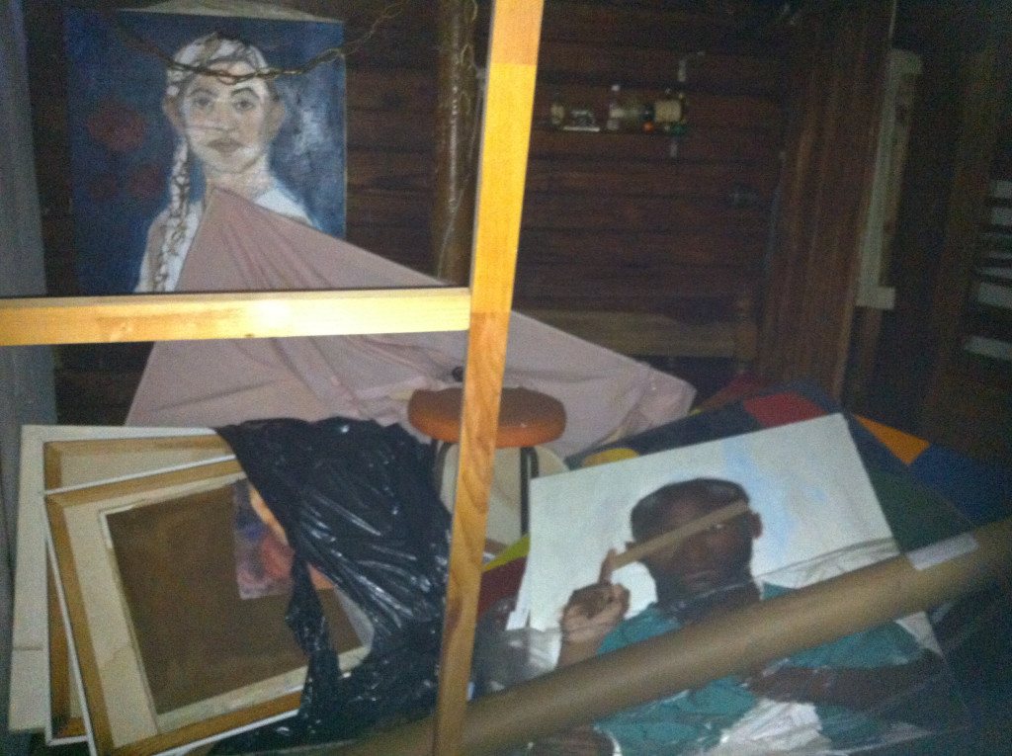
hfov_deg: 52.7
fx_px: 1022
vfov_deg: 40.6
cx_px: 506
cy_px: 378
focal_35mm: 35
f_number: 2.8
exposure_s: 1/15
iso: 800
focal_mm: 3.85
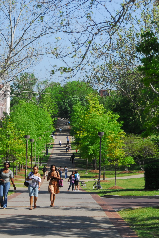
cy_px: 119
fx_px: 894
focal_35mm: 135
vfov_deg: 15.2
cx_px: 109
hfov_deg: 10.1
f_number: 5.6
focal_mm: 60
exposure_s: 1/1600
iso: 400
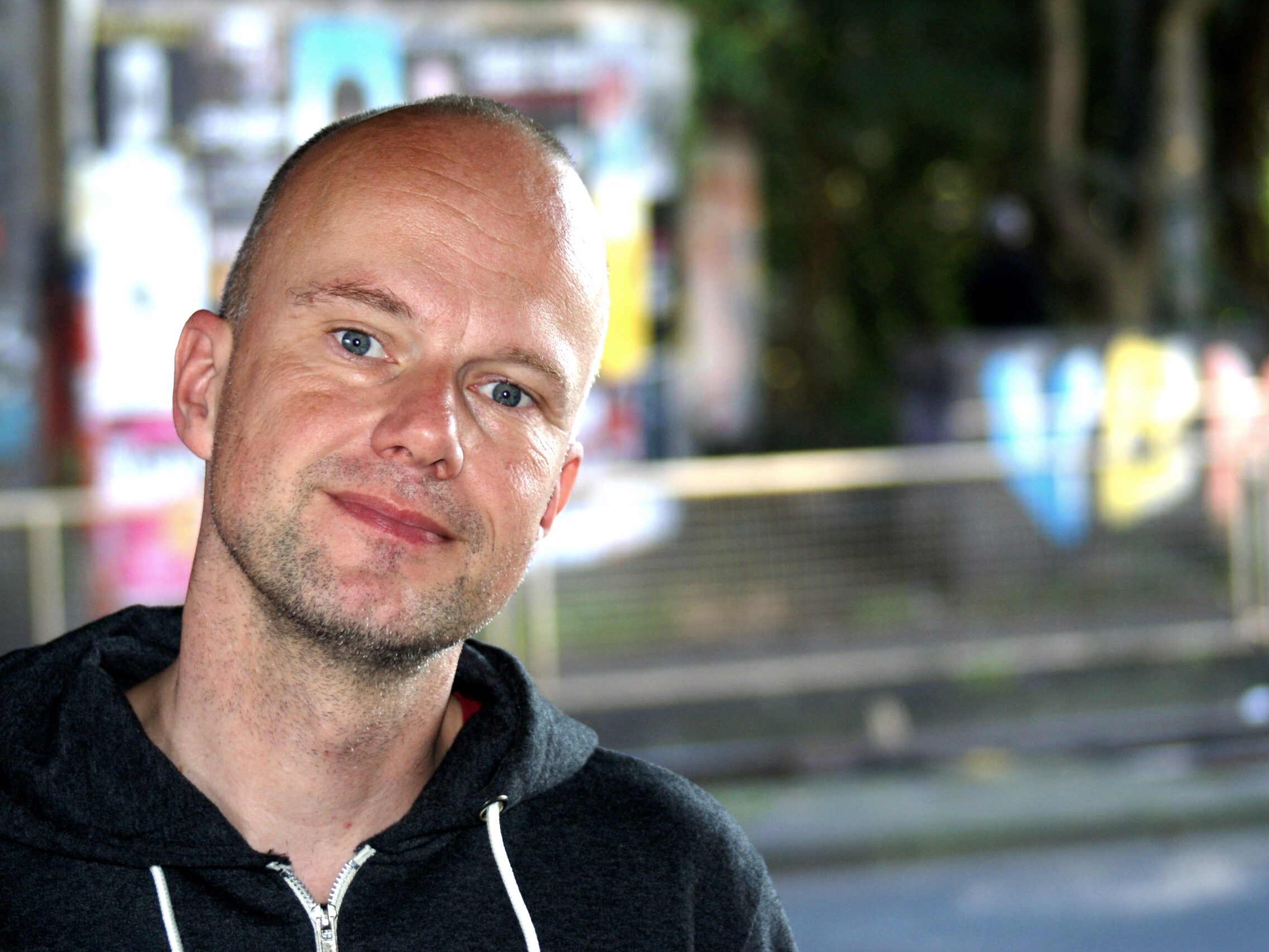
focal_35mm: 122
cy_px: 476
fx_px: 4456
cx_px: 602
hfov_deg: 16.2
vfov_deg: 12.2
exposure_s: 1/160
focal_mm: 75
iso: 320
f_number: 4.5
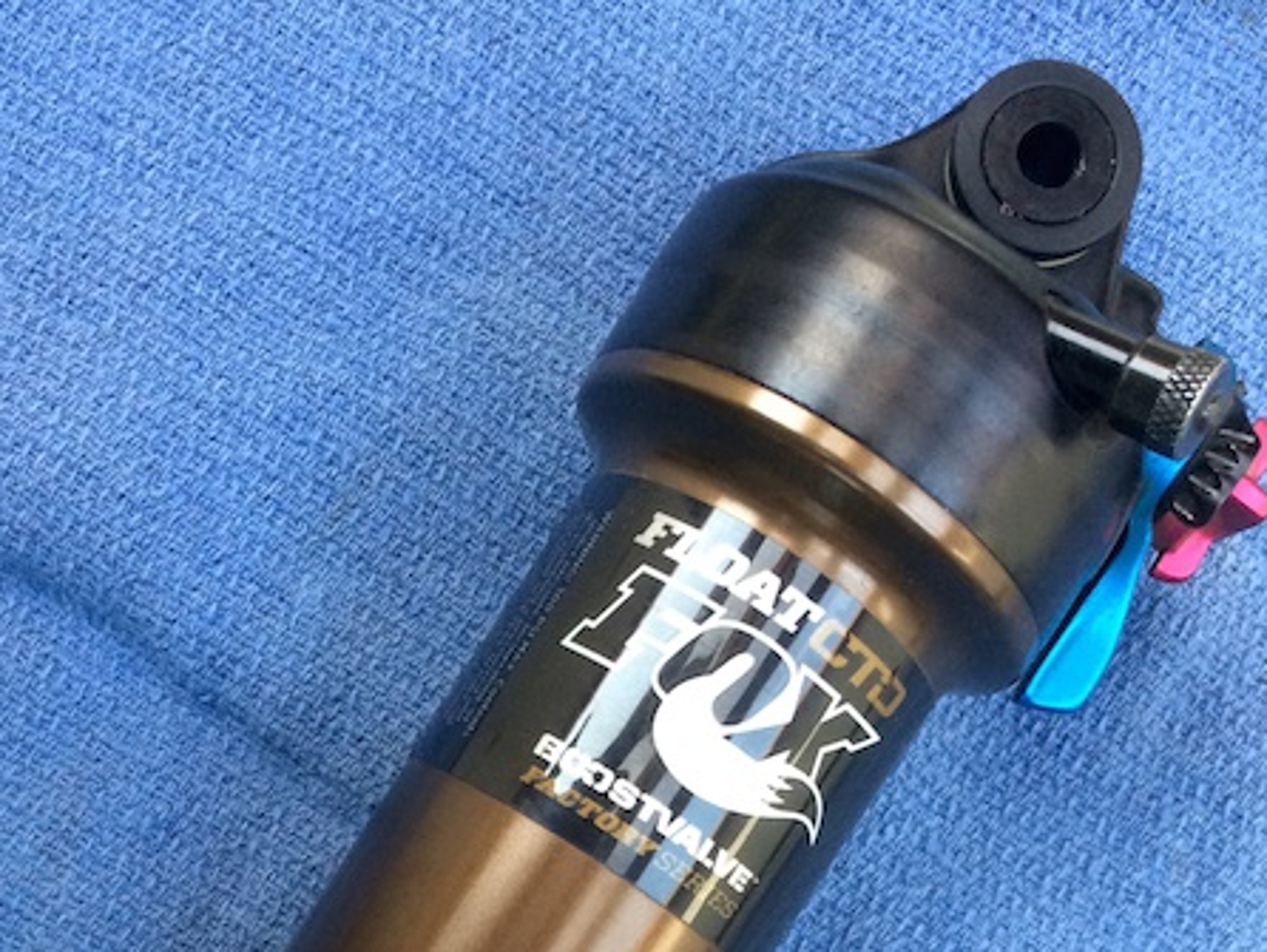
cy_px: 1066
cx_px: 531
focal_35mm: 52
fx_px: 1904
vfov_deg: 25.8
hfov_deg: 36.7
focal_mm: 4.15
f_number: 2.2
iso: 64
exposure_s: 1/30
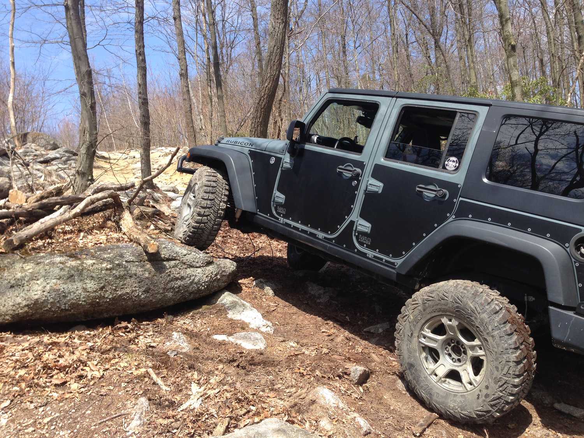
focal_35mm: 33
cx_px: 292
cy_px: 219
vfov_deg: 42.9
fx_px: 557
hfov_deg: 55.4
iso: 50
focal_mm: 4.12
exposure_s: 1/695
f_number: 2.4
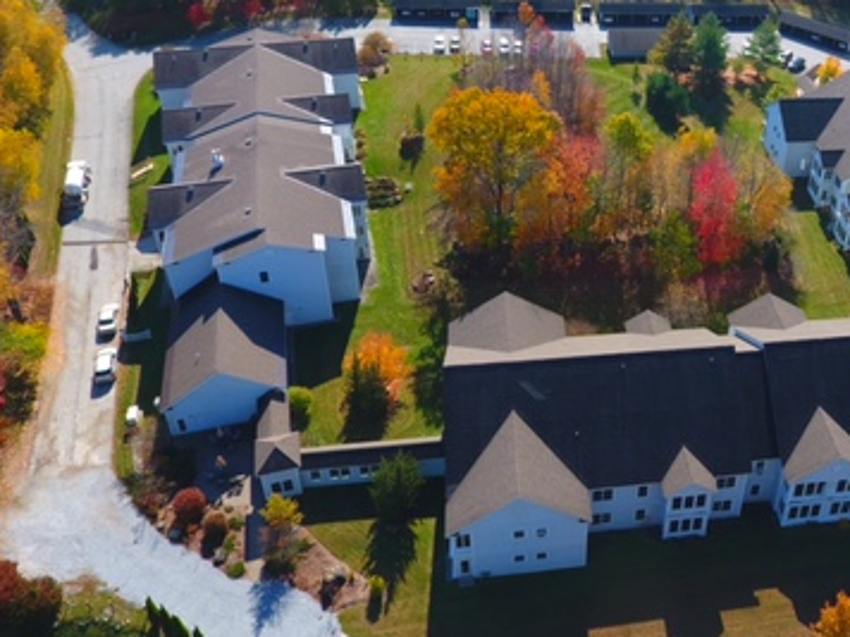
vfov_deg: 38.9
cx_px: 666
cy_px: 184
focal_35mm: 36
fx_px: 884
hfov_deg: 48.7
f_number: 2.8
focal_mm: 3.61
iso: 100
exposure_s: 1/219
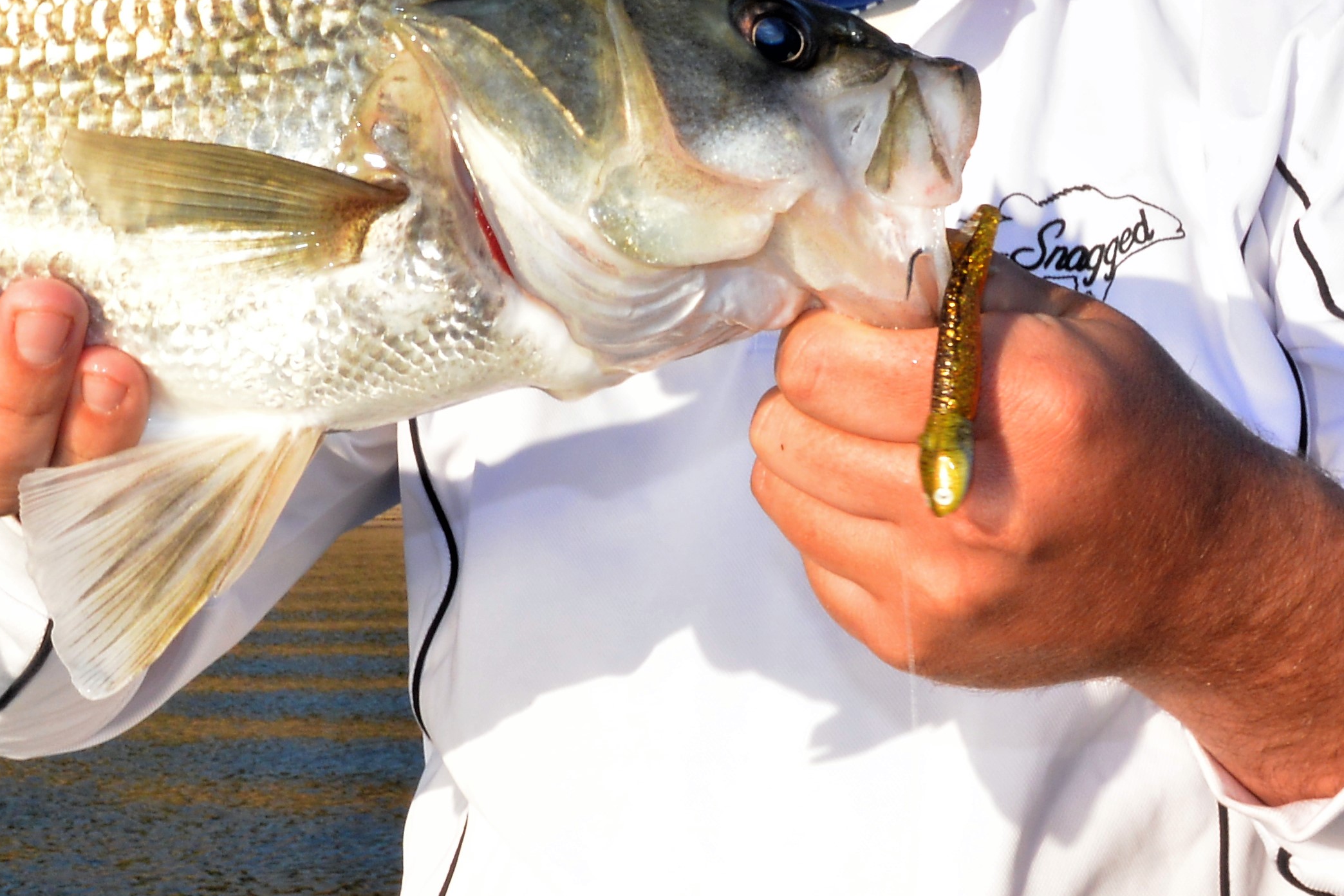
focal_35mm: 64
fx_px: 2389
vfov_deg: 20.7
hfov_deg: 30.7
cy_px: 59
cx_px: 283
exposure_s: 1/60
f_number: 16
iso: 160
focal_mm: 11
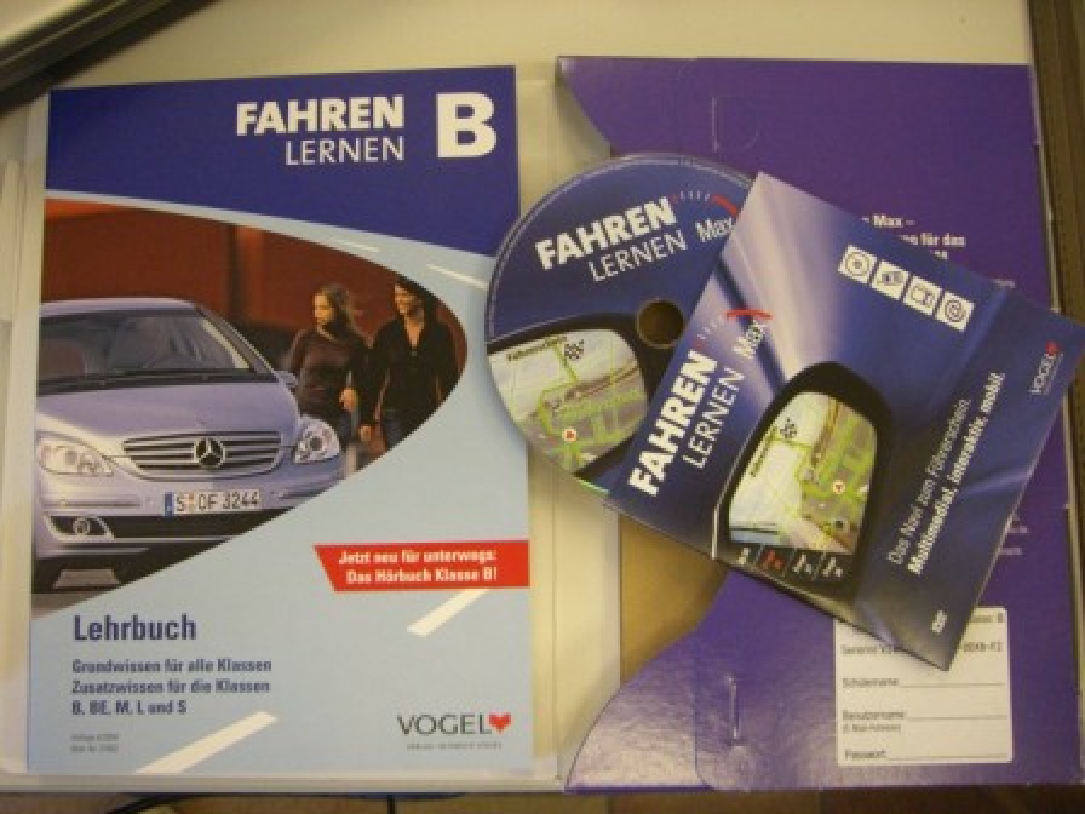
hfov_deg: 49.0
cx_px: 542
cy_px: 407
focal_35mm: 38
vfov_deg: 37.7
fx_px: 1191
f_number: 2.7
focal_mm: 6.2
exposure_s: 1/40
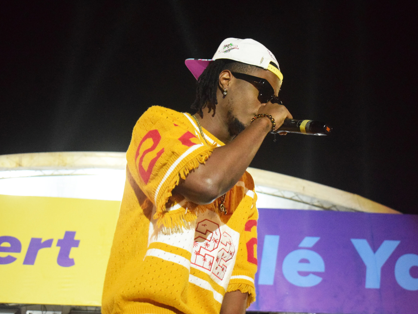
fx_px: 712
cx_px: 234
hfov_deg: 32.7
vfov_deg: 24.8
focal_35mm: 59
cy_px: 157
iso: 6400
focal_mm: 36
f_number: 4.8
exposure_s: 1/250
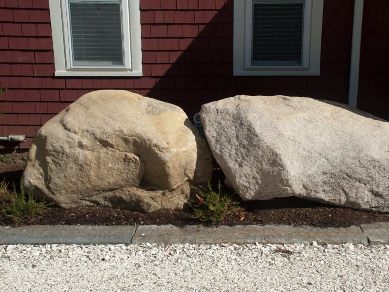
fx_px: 483
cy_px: 148
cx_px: 211
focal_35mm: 43
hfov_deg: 43.8
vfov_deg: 33.6
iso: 250
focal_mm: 26
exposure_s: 1/400
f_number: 10
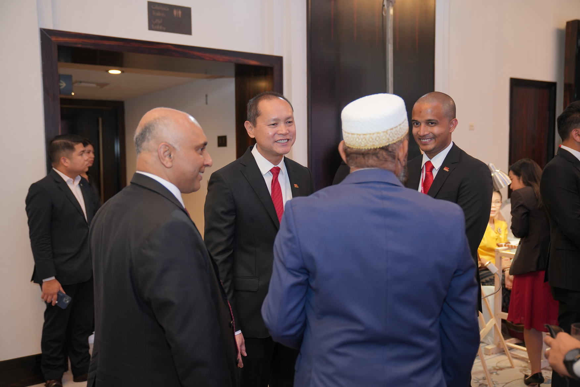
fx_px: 548
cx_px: 290
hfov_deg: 55.8
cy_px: 194
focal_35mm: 34
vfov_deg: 38.9
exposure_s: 1/100
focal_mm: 34
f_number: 2.8
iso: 800
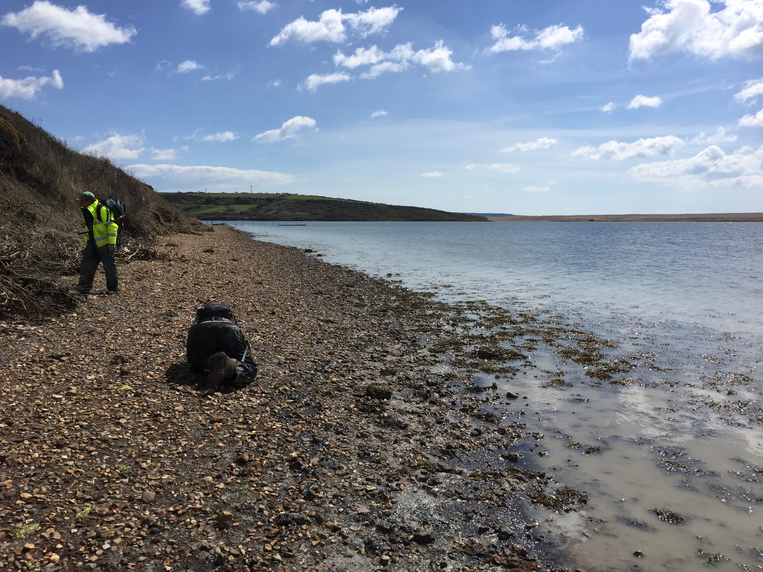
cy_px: 286
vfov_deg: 48.2
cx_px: 382
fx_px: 639
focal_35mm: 29
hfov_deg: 61.7
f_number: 2.2
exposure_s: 1/3968
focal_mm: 4.15
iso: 32
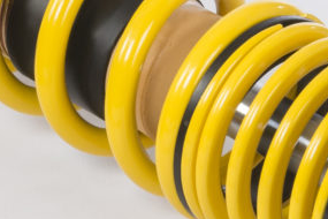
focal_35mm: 374
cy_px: 152
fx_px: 3407
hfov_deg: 5.4
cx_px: -336
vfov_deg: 3.7
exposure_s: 1/250
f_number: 16
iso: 400
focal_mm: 52
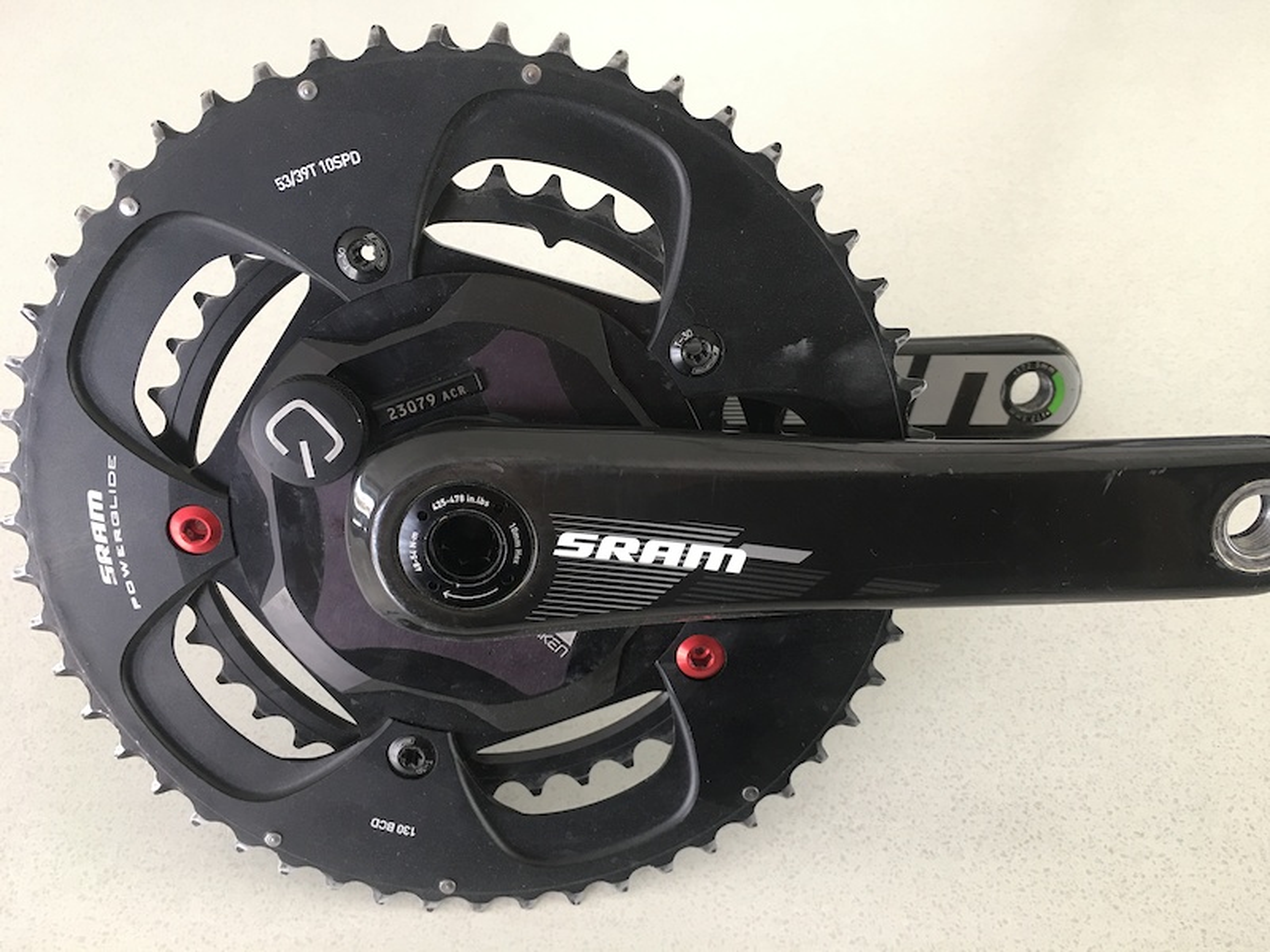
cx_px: 635
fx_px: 1064
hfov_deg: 61.7
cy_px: 476
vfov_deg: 48.2
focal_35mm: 29
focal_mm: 4.15
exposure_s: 1/15
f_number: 2.2
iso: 25
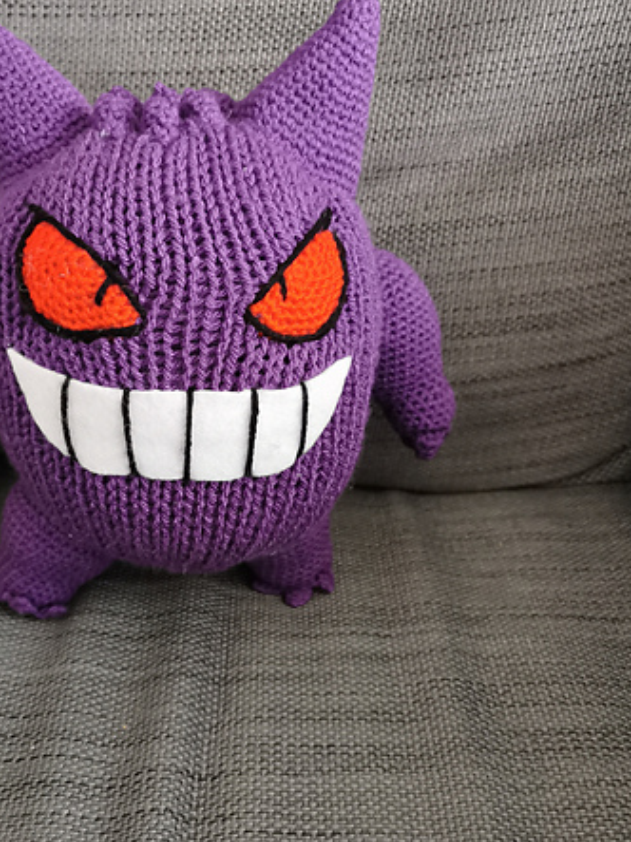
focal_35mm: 39
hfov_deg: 36.4
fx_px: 948
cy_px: 437
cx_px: 203
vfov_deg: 47.9
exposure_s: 1/25
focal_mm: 5.56
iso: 500
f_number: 1.6
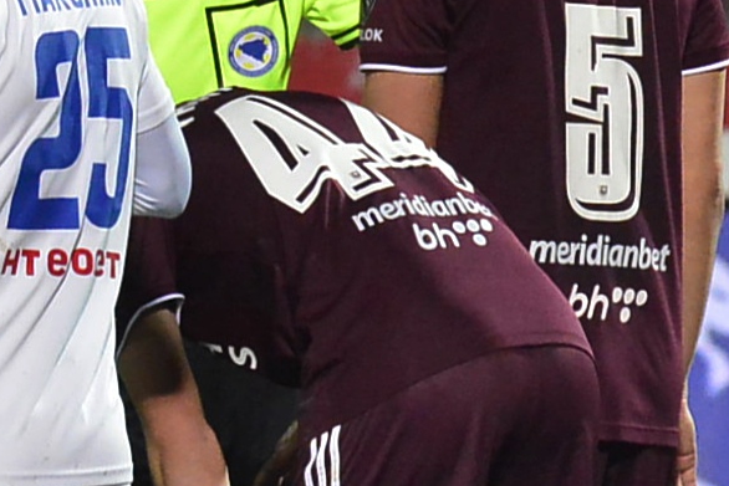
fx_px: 19201
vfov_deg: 1.5
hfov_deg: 2.2
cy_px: 334
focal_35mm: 948
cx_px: 1414
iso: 6400
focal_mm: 200
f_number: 4.5
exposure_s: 1/500
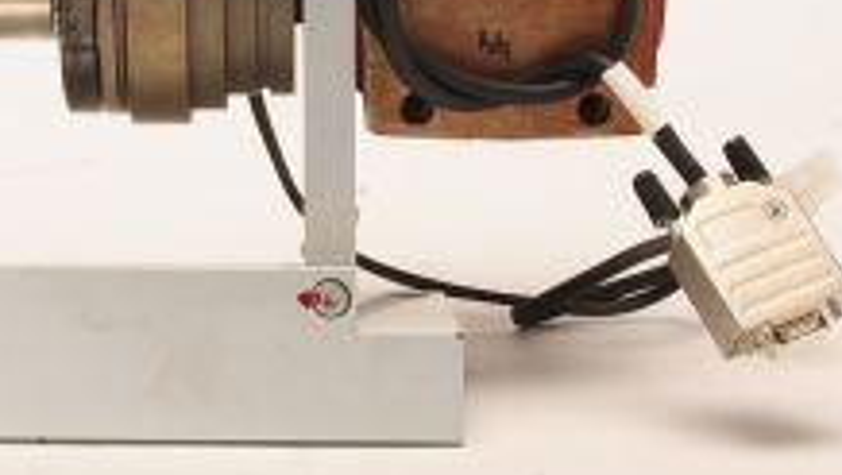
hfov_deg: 14.8
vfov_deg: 8.3
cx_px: 97
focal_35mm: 144
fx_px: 3217
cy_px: -245
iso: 320
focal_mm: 50
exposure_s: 1/160
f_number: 18
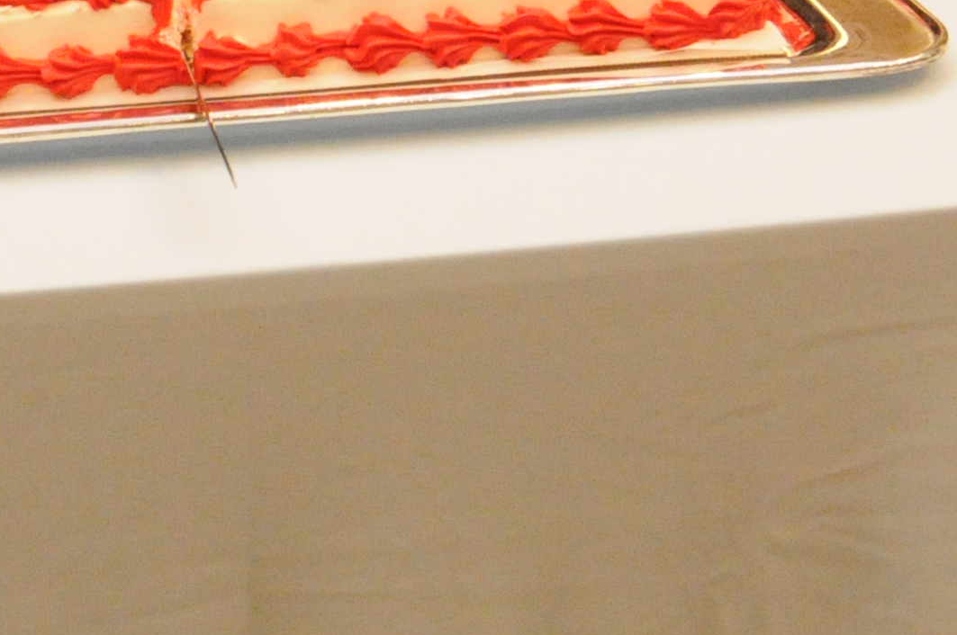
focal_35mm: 121
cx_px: 94
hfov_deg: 16.7
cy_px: -569
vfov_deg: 10.5
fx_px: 3213
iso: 3200
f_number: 7.1
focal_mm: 20
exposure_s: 1/60
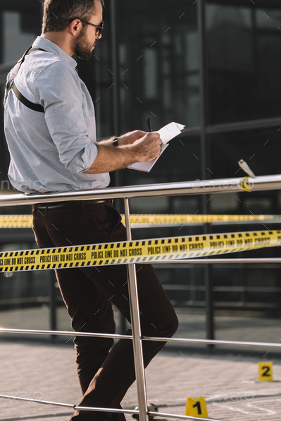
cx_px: 115
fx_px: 1765
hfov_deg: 9.1
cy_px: 179
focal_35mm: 151
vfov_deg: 13.6
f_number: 3.5
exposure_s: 1/800
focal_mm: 102
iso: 100
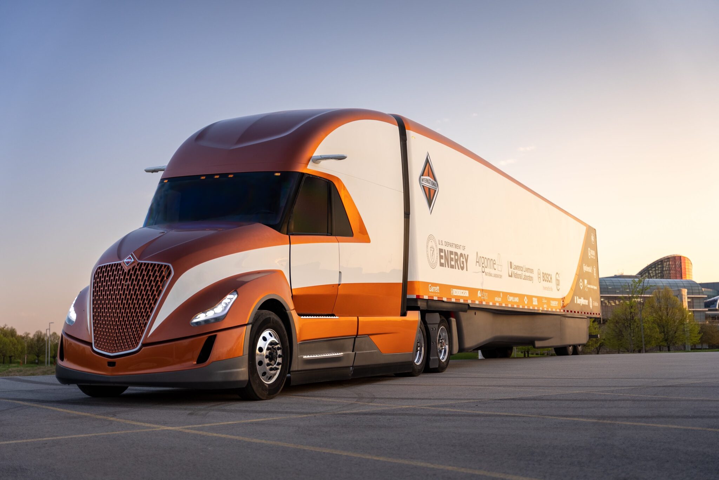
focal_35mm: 47
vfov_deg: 28.6
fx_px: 943
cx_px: 360
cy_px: 240
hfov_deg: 41.7
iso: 100
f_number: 2.8
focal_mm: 47.2
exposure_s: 1/15
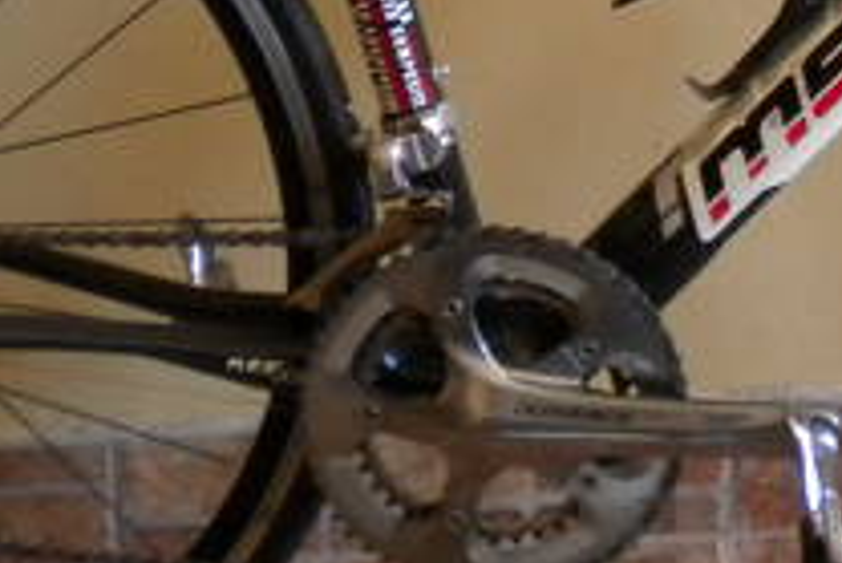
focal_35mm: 112
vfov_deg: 11.9
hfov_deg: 18.1
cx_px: 644
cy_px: -200
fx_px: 2621
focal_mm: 6.3
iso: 400
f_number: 3.1
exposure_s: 1/42.1
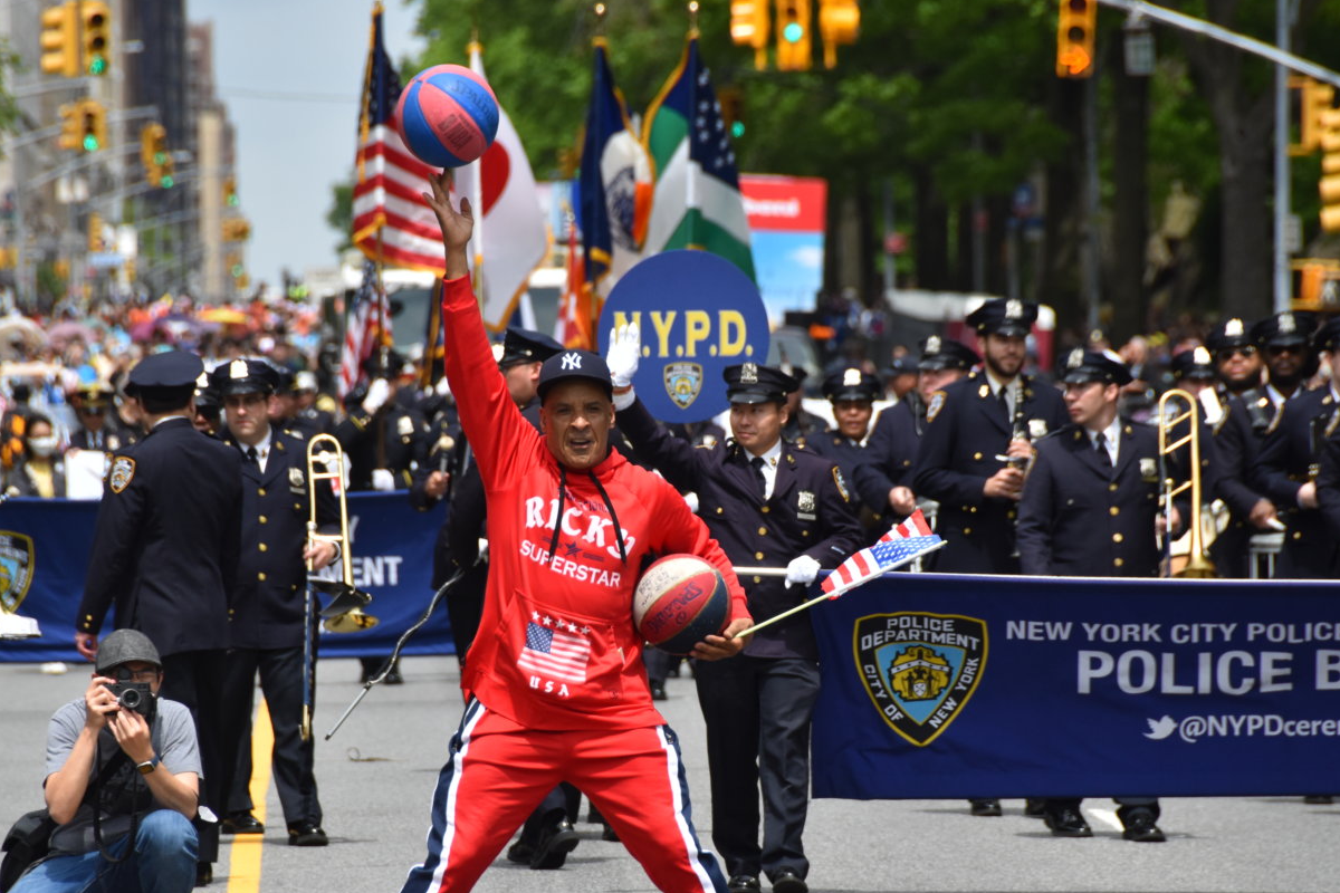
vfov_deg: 3.4
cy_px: 510
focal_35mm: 400
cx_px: 620
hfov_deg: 5.2
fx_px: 14888
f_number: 6.3
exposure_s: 1/1600
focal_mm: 200
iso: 400
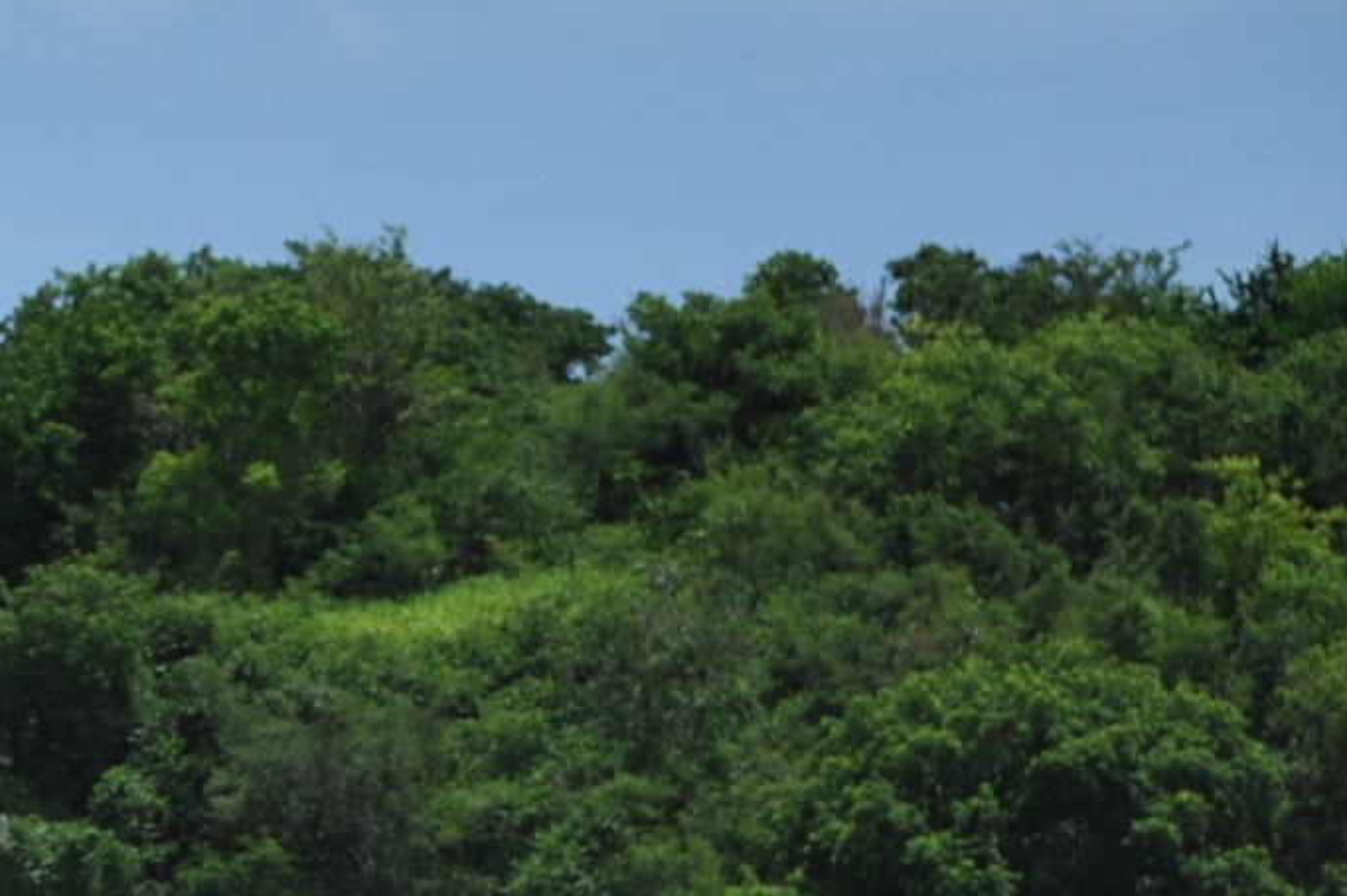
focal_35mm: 281
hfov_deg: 7.2
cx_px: -618
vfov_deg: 4.9
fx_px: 10509
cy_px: 951
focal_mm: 90
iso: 1000
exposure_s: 1/8000
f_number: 5.3
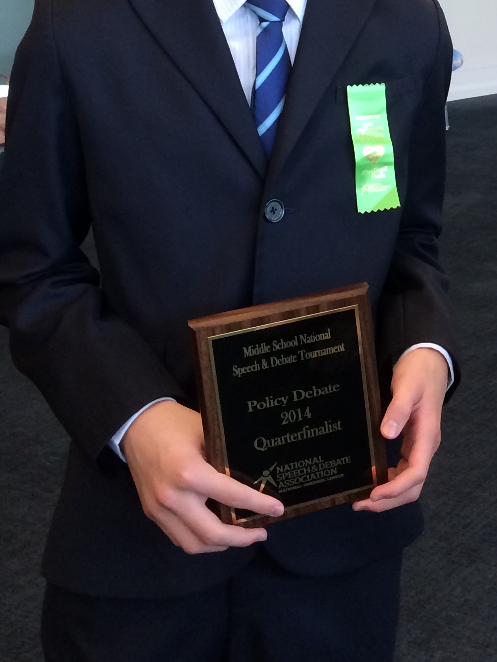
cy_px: 44
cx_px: 587
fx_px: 1397
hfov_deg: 19.1
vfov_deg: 25.7
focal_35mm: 73
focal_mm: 4.12
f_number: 2.2
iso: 50
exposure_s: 1/30
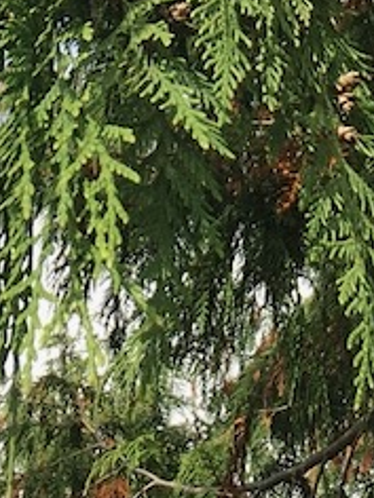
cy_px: -371
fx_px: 2262
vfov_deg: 11.7
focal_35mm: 157
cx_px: 182
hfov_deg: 9.5
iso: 25
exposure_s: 1/725
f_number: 2.2
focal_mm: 4.15
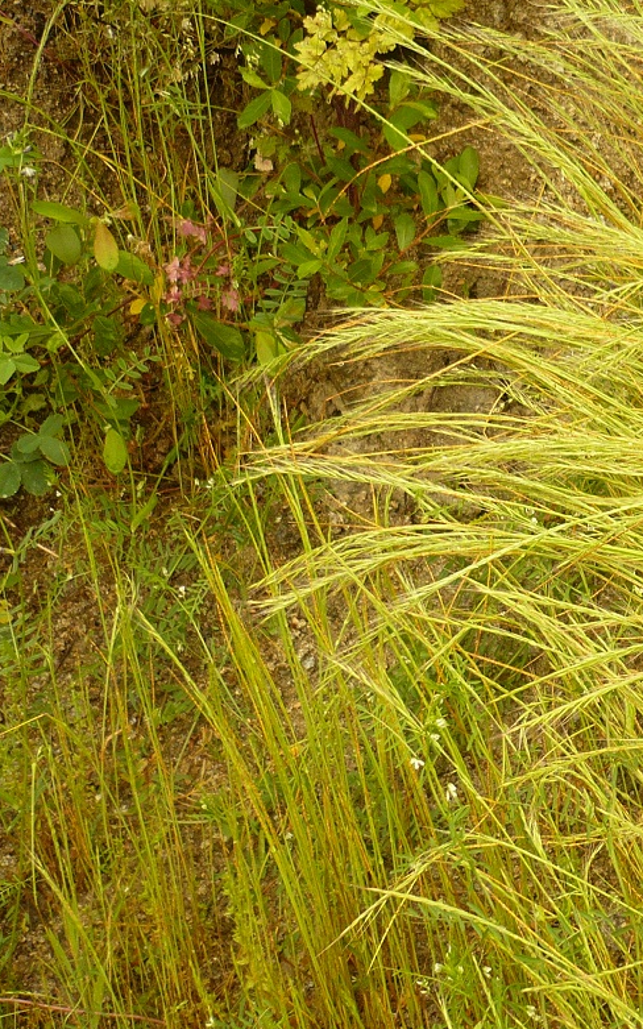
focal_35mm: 57
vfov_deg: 35.6
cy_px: 459
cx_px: 652
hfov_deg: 21.9
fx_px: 1598
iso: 100
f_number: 2.8
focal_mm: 5.8
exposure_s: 1/160
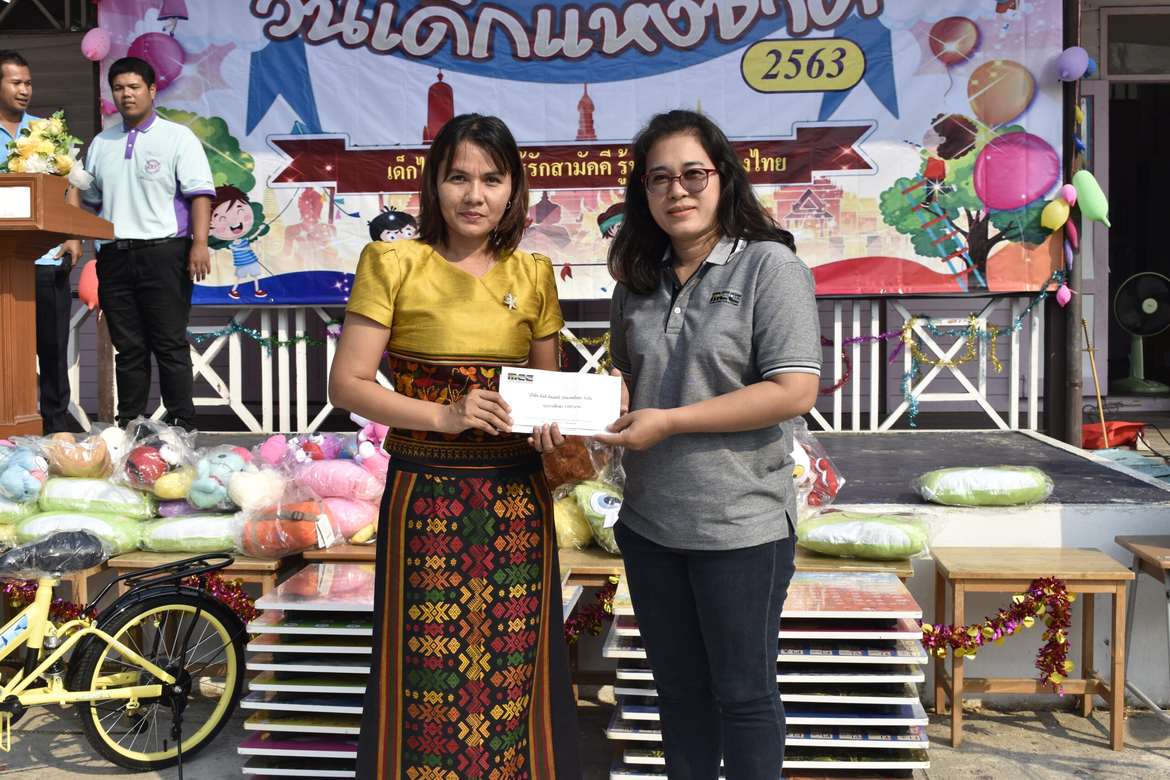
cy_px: 390
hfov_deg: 45.0
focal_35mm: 44
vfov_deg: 30.9
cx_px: 585
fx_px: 1414
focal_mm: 29
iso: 200
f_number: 8
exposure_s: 1/500
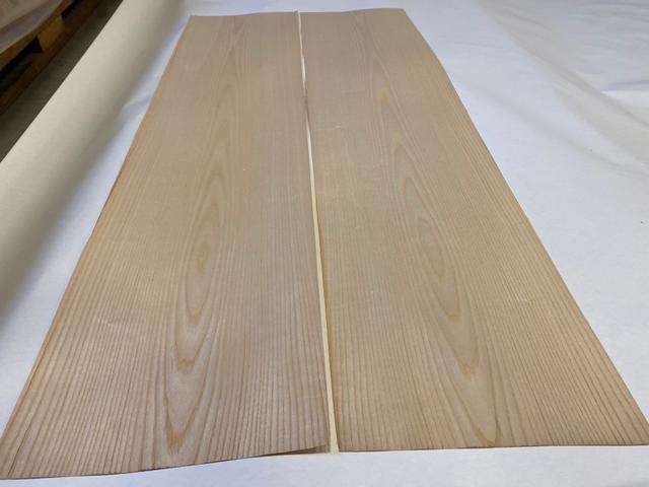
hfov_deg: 67.3
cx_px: 324
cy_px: 244
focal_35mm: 26
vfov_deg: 53.1
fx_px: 487
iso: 80
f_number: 1.8
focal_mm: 4.25
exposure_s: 1/60
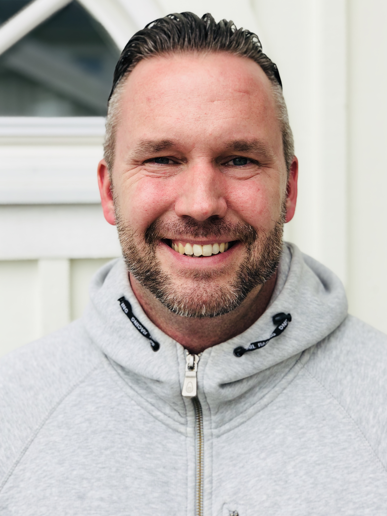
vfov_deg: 36.8
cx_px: 194
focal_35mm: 52
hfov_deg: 28.0
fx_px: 775
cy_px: 258
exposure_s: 1/281
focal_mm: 6
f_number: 2.4
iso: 16
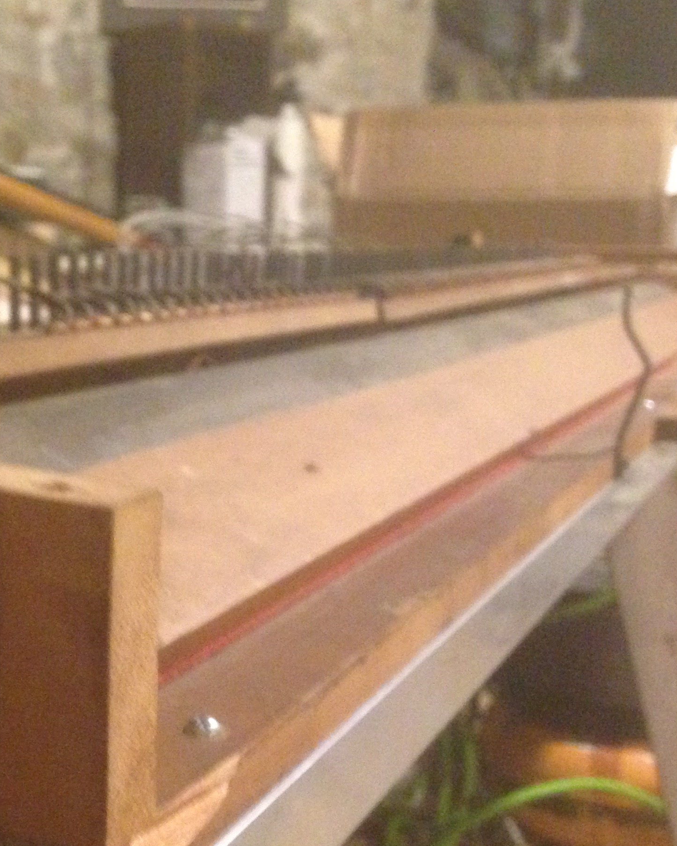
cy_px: 540
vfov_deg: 32.3
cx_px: 173
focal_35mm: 58
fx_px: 1453
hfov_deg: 25.9
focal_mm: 4.12
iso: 640
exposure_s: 1/15
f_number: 2.4
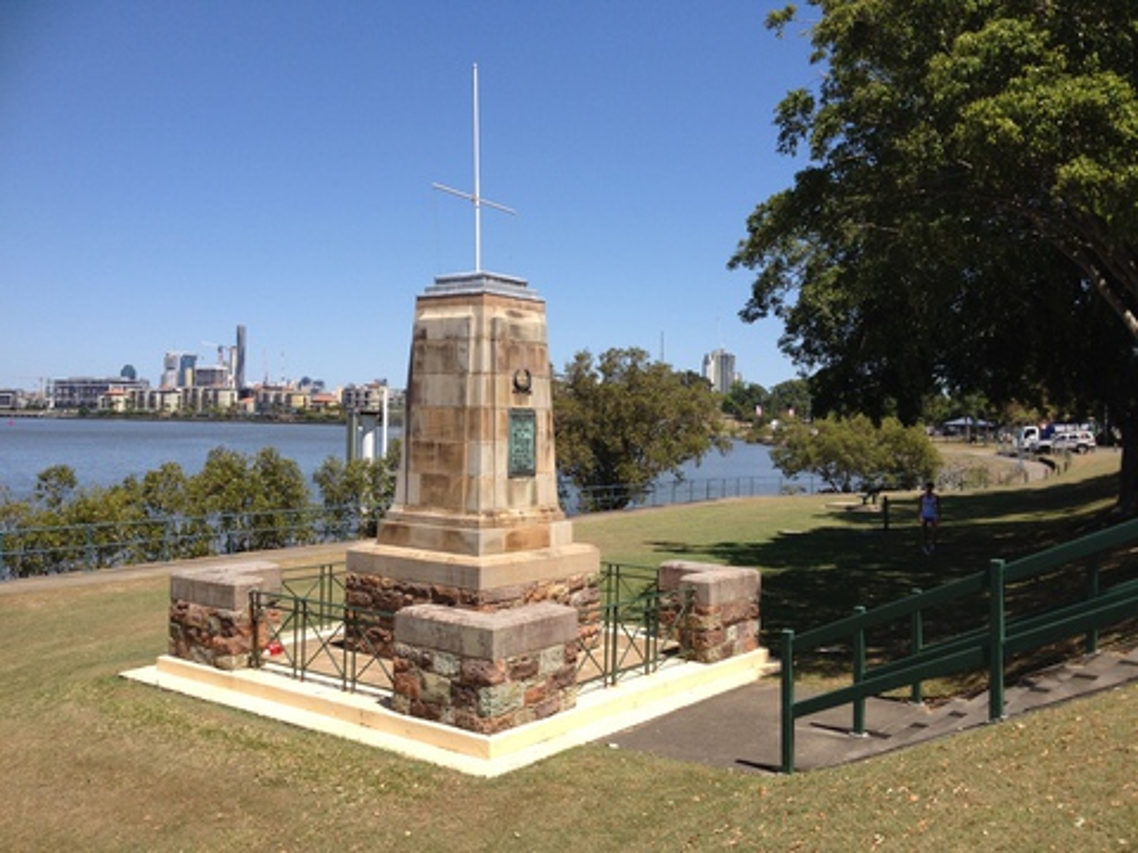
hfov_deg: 52.6
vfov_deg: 40.7
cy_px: 426
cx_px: 569
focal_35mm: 35
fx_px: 1151
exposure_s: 1/1727
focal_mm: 4.28
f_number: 2.4
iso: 50
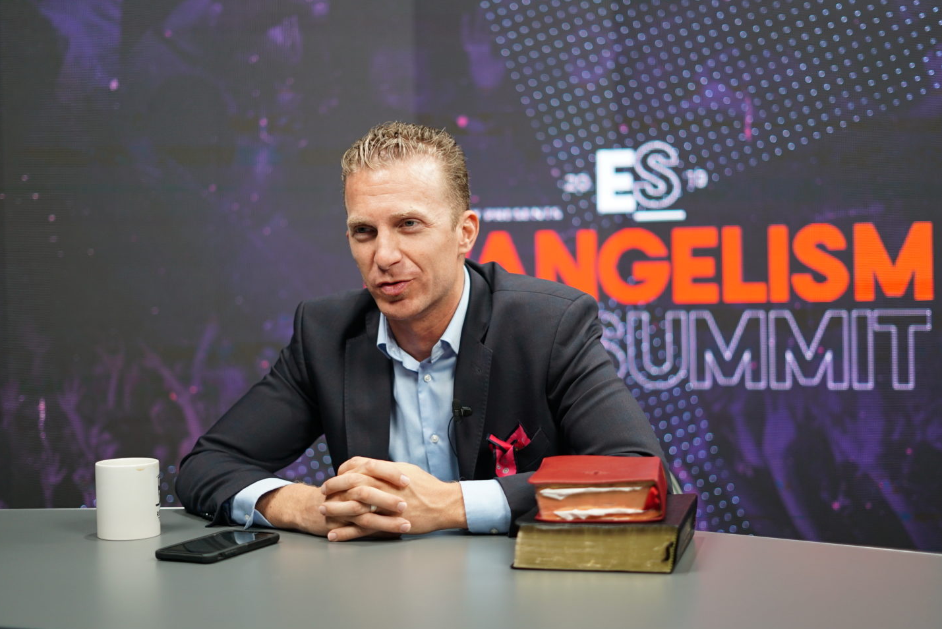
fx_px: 1466
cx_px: 467
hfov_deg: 35.6
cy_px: 283
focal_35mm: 56
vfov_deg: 24.2
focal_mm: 50
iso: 400
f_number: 1.8
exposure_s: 1/125
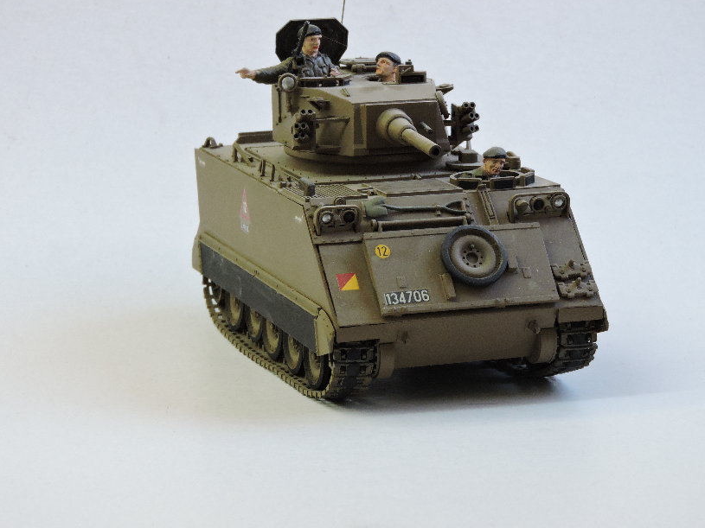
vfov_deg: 10.7
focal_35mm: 138
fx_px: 2810
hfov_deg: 14.3
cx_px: 375
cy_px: 239
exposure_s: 1/30
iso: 400
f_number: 5
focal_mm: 22.4
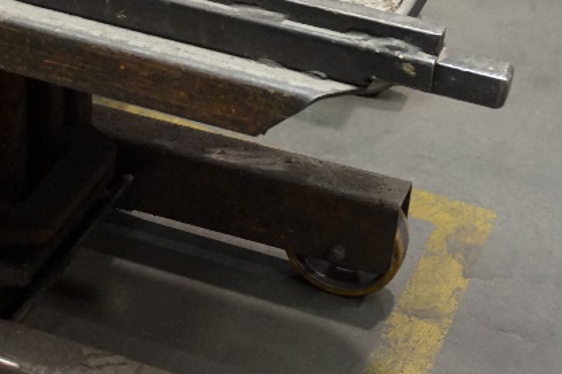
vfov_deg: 15.5
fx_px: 1373
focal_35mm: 88
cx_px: 105
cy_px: 140
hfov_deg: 22.8
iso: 3200
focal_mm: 24
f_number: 4.5
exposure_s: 1/60
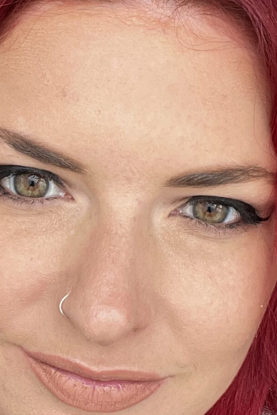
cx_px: 43
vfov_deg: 23.0
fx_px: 1016
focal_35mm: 88
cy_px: 281
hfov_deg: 15.4
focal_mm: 2.71
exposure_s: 1/121
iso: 64
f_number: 2.2
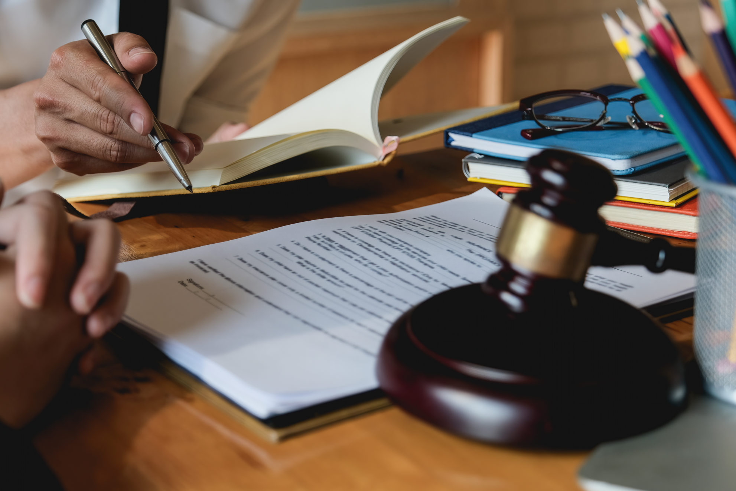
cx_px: 312
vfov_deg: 21.9
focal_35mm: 62
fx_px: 1268
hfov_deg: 32.3
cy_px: 196
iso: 320
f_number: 2.8
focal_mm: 32.1
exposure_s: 1/350
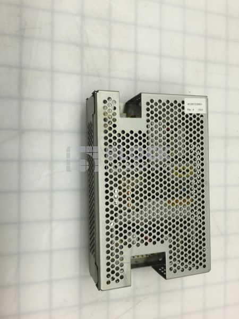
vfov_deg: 61.7
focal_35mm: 29
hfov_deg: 48.2
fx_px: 267
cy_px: 160
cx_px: 120
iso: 50
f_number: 2.2
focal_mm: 4.15
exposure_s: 1/30
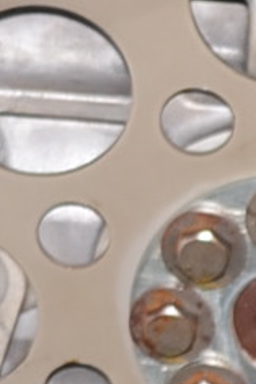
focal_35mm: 377
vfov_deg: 5.4
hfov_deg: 3.6
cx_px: 295
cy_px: -131
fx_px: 4015
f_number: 4.5
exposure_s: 1/60
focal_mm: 24
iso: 100
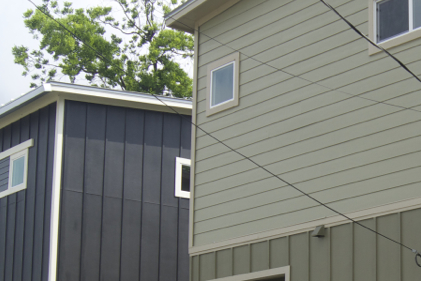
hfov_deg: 23.8
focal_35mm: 82
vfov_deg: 16.6
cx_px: 408
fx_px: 959
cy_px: 190
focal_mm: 18
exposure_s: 1/400
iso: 100
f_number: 5.6
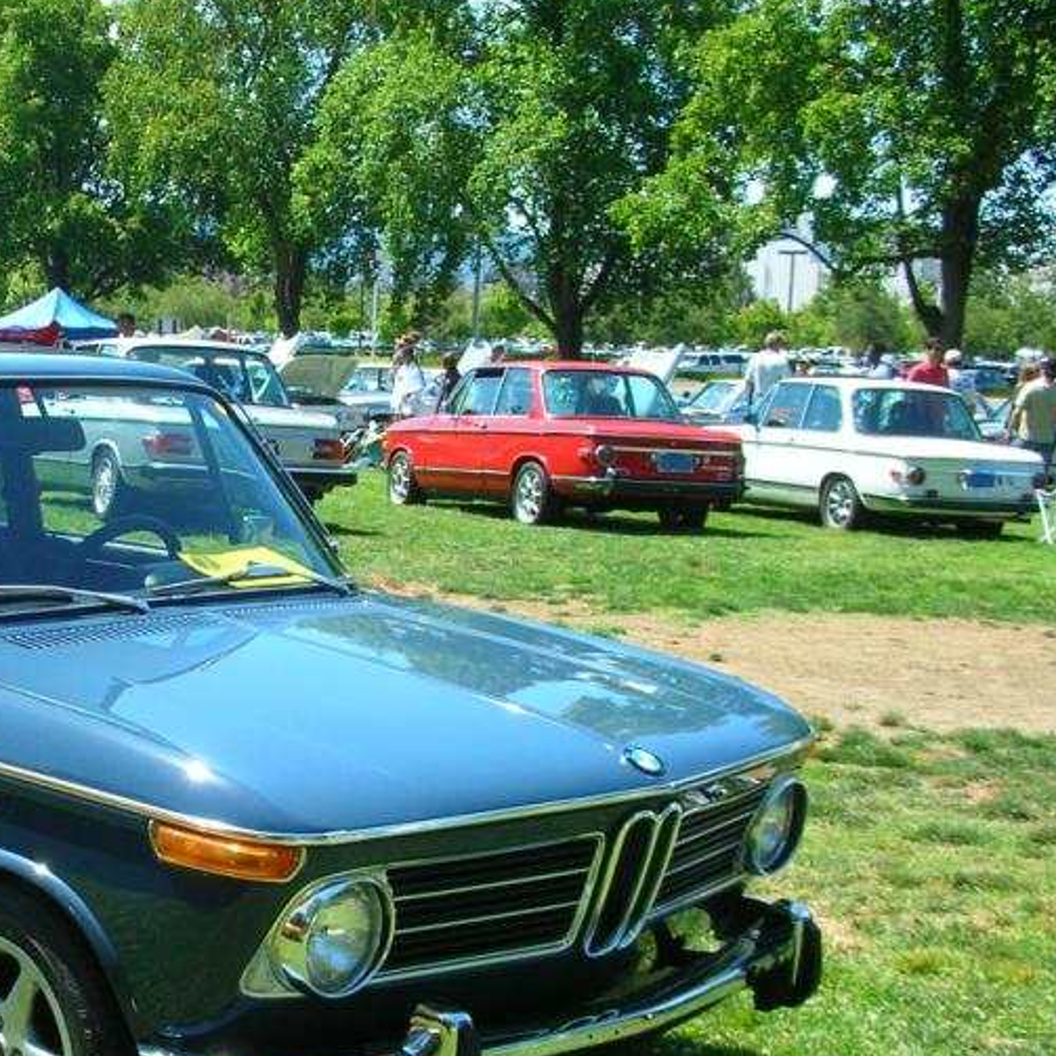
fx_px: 2174
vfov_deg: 27.1
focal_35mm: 63
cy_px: 710
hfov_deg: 26.2
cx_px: 69
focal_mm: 5.8
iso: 50
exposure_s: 1/41.6
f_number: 8.5
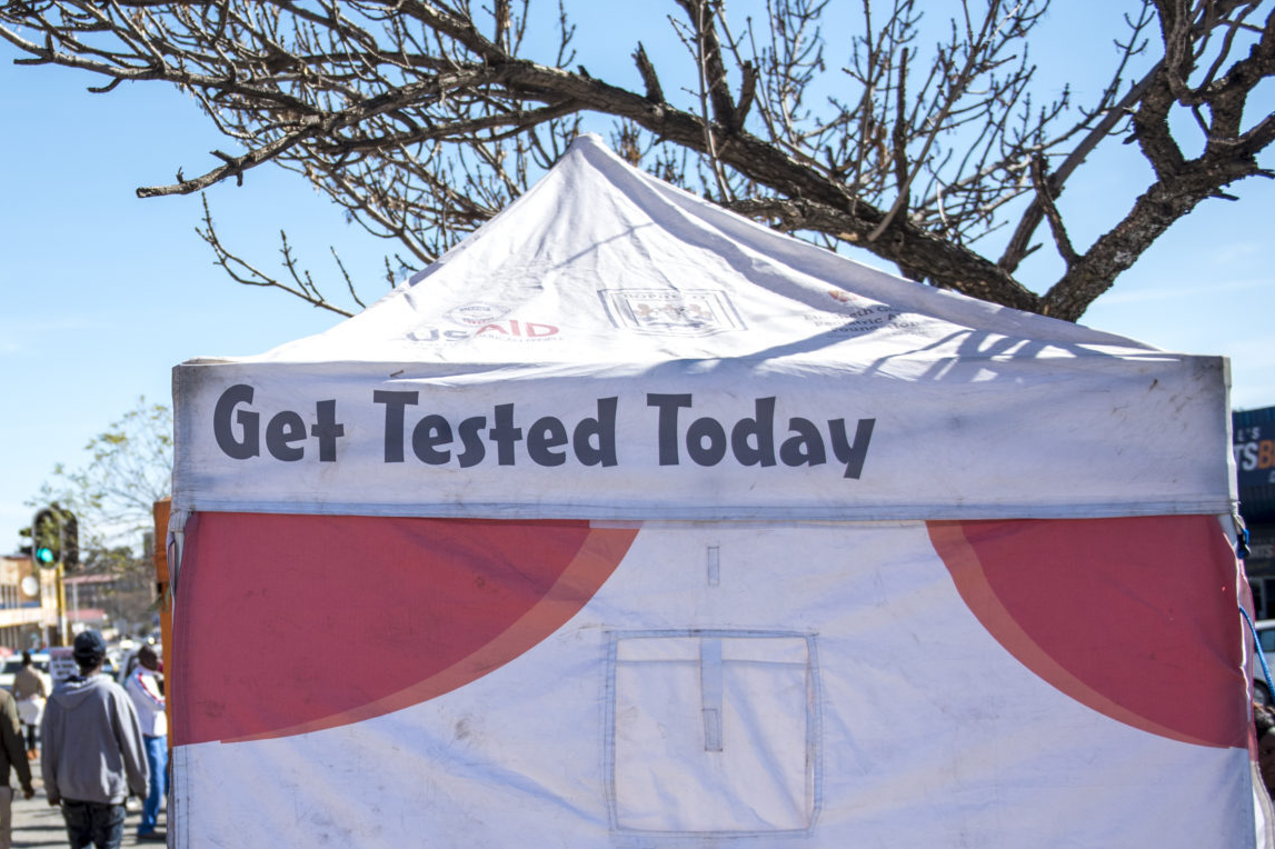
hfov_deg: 37.6
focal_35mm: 50
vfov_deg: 26.8
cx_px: 188
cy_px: 574
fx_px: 1770
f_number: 2.8
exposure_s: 1/4000
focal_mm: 28
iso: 200
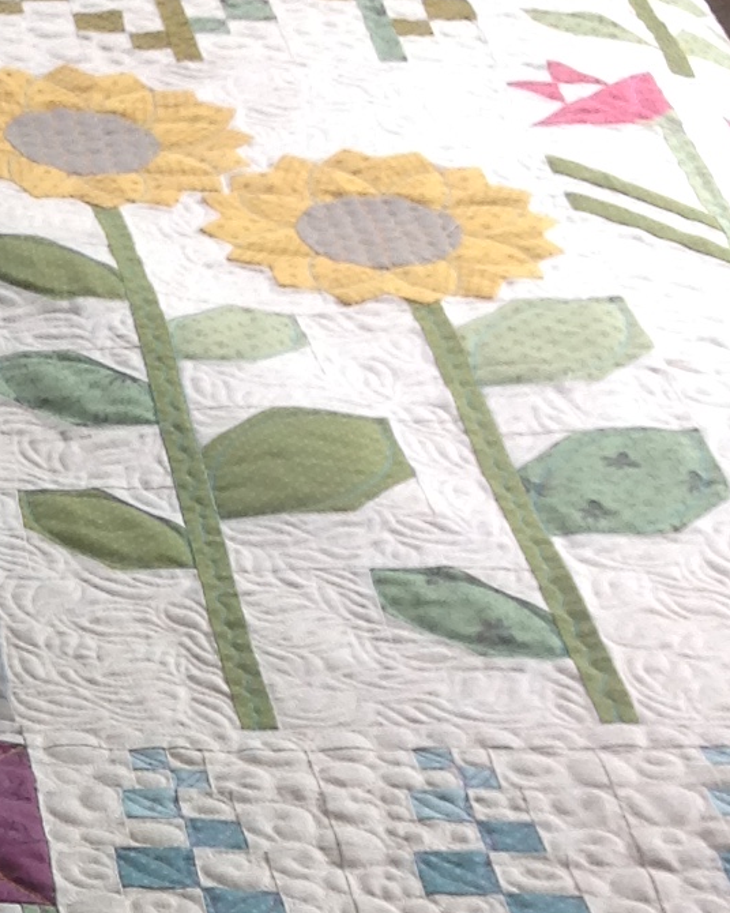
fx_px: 3565
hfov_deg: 11.2
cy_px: 958
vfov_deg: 14.3
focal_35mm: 132
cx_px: -422
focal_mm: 4.28
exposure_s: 1/20
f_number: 2.4
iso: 50
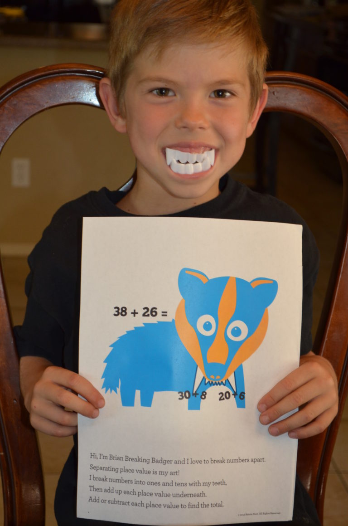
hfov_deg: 19.6
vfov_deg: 29.3
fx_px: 1005
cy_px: 263
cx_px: 174
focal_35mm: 69
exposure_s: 1/25
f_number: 5.3
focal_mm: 46
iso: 800
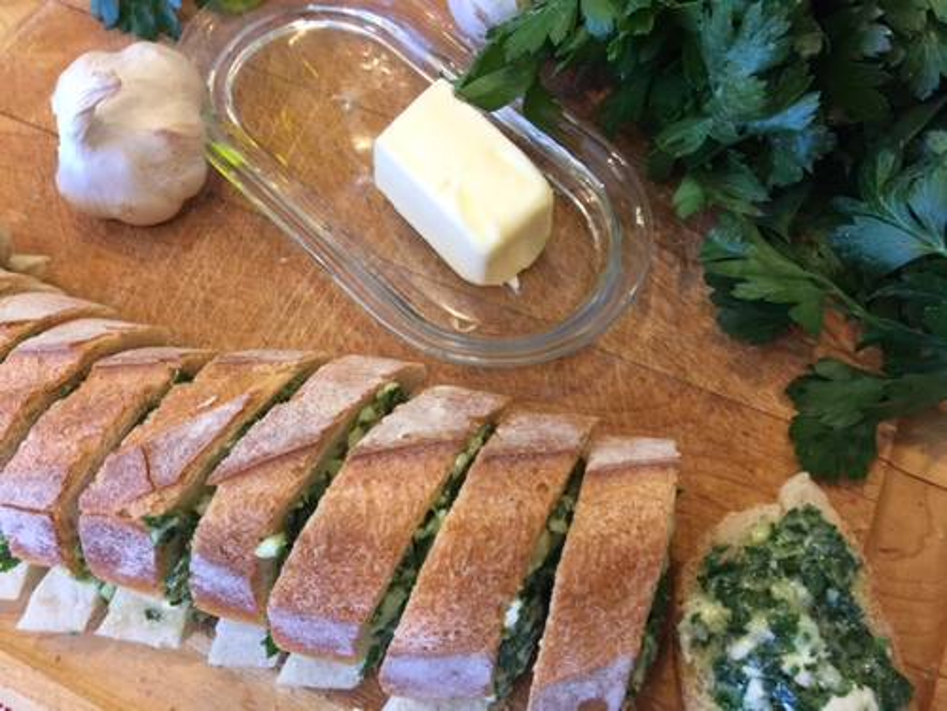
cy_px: 356
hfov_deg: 61.7
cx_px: 474
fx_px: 793
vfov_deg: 48.2
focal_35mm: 29
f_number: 2.2
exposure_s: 1/30
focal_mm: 4.15
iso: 50
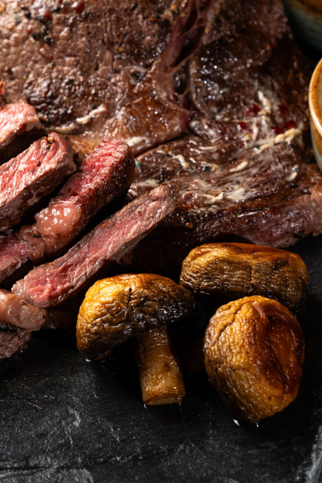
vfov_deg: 12.6
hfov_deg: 8.4
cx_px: 34
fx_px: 2175
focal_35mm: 162
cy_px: 85
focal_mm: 85
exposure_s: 1/100
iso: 250
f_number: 7.1
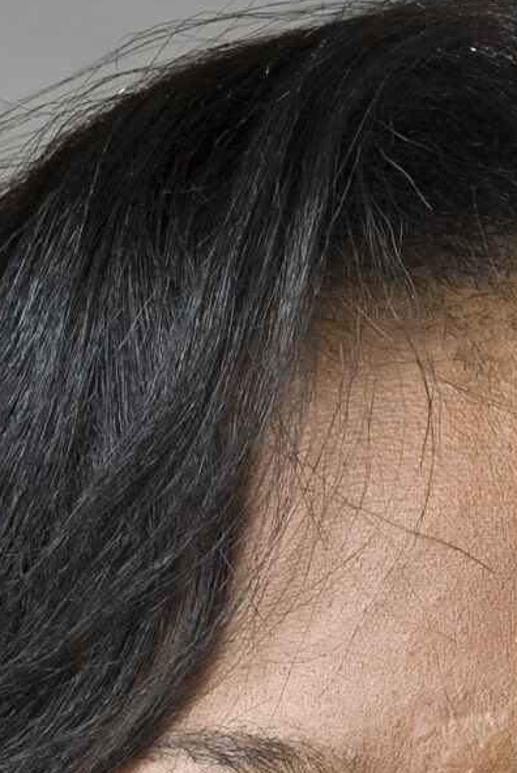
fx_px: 11844
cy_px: 1468
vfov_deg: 3.7
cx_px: 416
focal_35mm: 551
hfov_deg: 2.5
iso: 100
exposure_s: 1/200
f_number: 9
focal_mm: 85
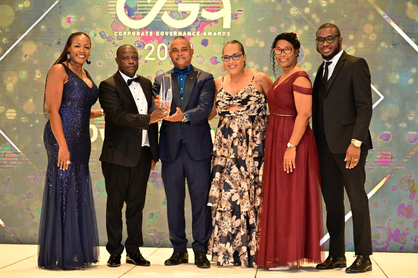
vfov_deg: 16.7
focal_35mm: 82
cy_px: 139
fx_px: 952
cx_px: 209
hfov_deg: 24.8
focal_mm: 82
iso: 2000
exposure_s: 1/200
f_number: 3.2
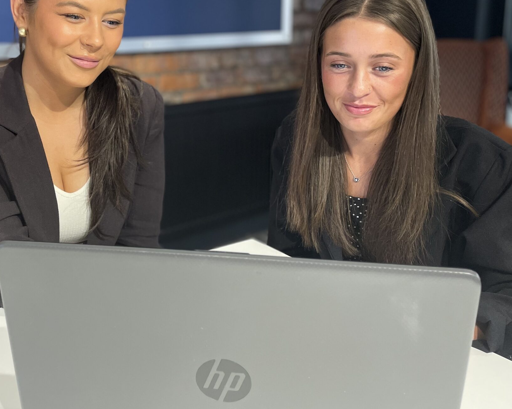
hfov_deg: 45.3
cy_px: 119
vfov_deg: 36.7
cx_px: 180
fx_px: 606
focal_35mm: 40
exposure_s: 1/50
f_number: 1.6
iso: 200
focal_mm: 4.2
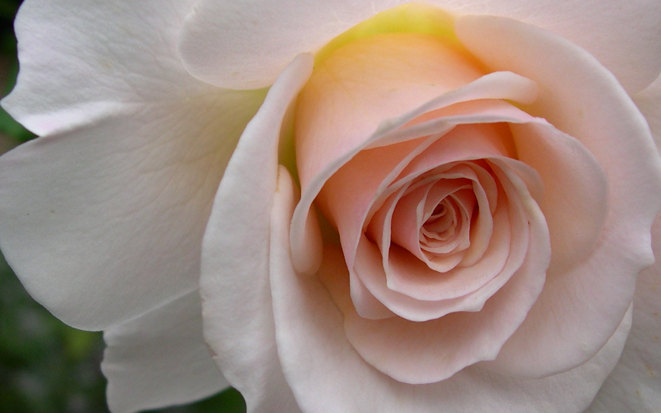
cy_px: 227
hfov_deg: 30.6
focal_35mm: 67
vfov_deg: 19.4
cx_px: 316
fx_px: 1207
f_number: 2.8
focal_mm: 8
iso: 100
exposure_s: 1/165
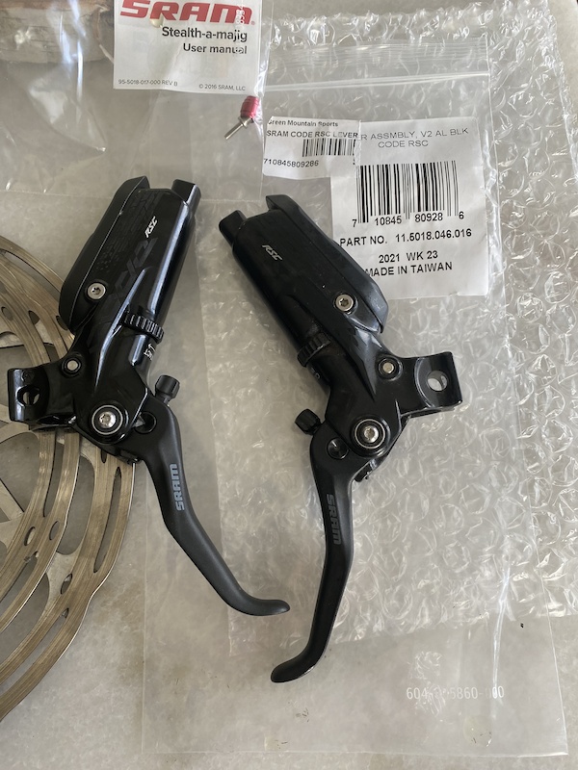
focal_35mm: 26
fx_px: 579
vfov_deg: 67.3
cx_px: 289
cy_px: 385
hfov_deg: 53.1
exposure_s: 1/122
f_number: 1.8
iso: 64
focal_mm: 4.25
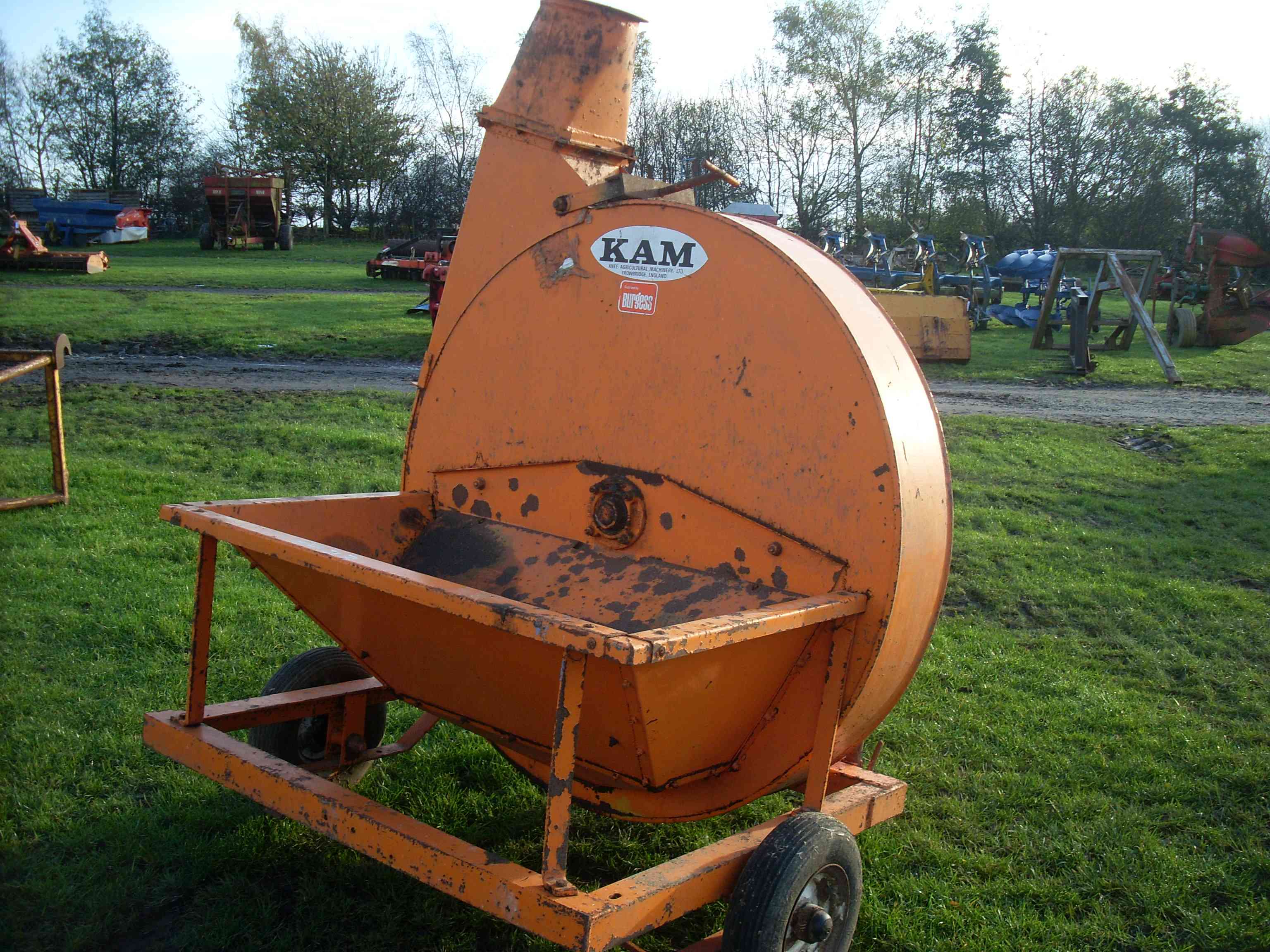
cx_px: 635
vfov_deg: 37.7
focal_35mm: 38
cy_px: 476
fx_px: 1394
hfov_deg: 49.0
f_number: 3
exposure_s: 1/250
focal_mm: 6.3
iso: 80
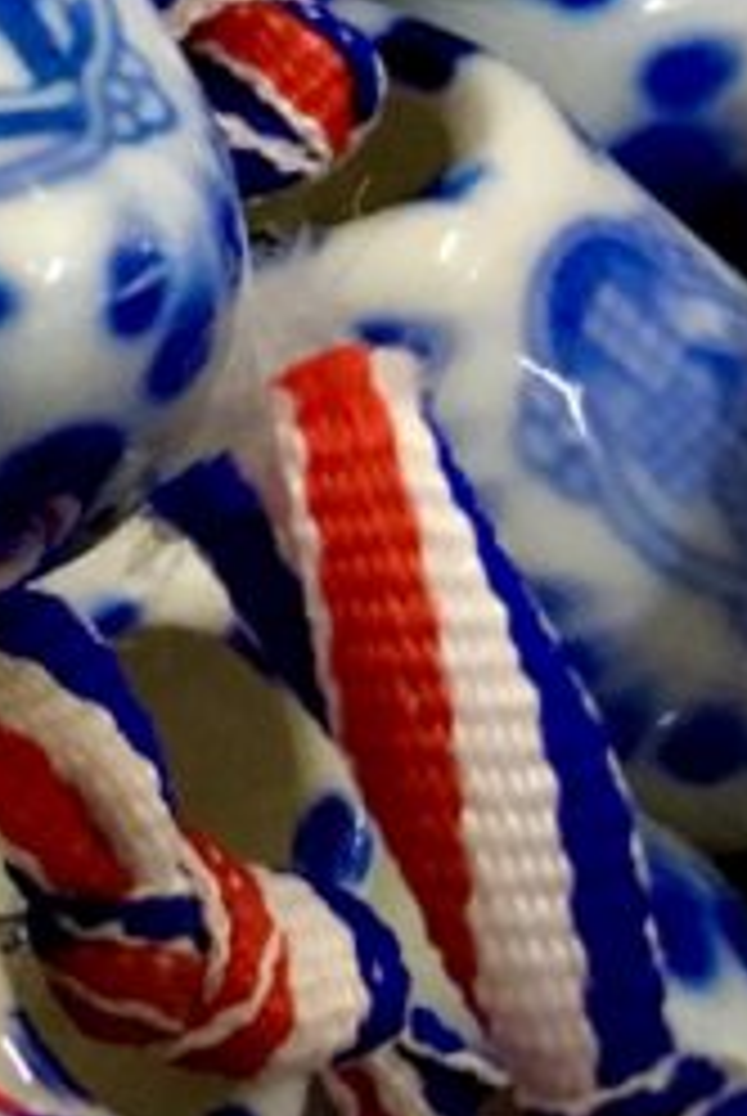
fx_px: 4593
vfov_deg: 13.3
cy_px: -351
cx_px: -1750
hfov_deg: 7.7
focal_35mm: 148
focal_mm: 4.15
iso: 160
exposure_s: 1/30
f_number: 2.2
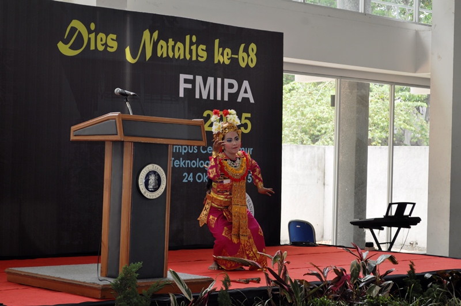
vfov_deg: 16.5
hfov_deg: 24.7
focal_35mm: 82
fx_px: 1055
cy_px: 153
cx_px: 230
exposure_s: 1/50
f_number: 5.6
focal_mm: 55
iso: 200
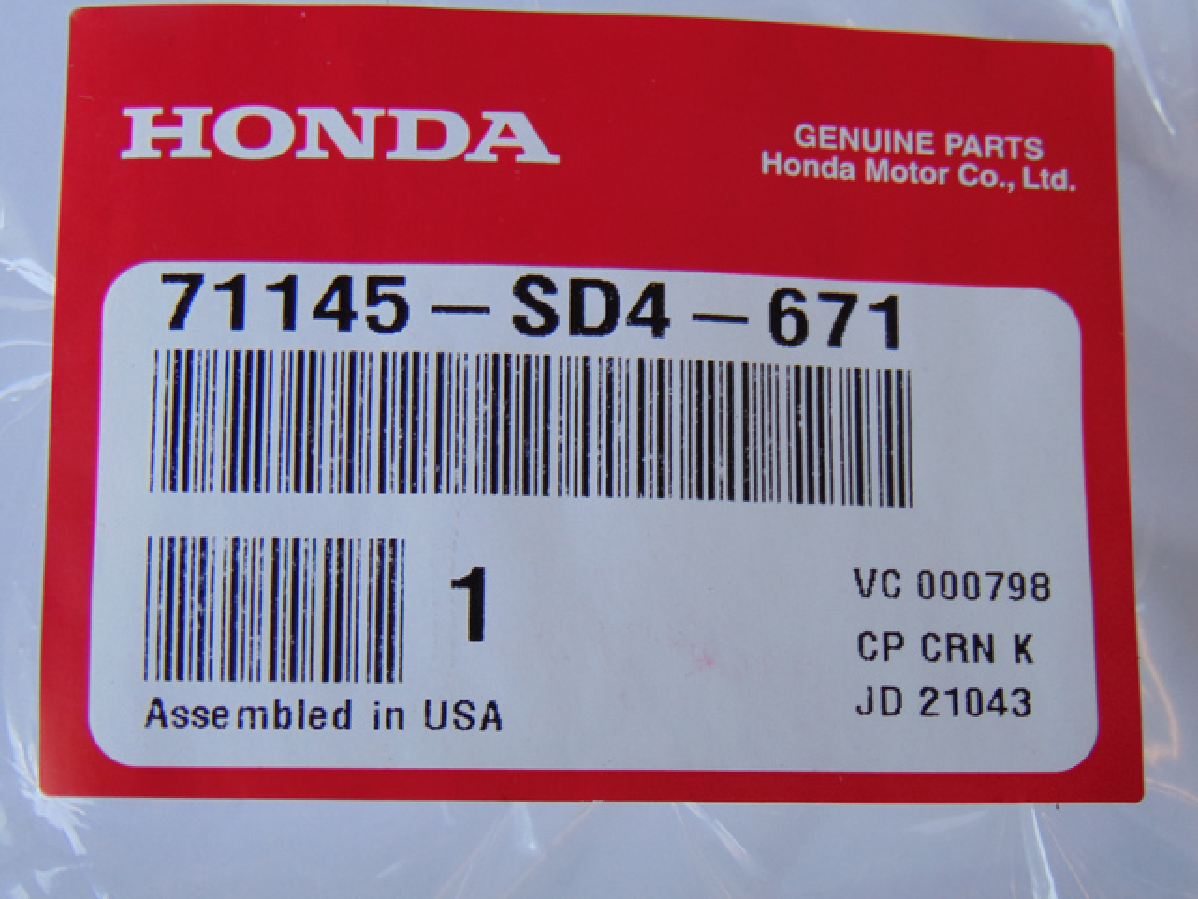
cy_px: 450
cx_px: 599
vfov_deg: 20.7
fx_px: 2457
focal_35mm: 71
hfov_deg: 27.4
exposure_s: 1/60
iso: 80
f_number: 3.7
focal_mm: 12.8
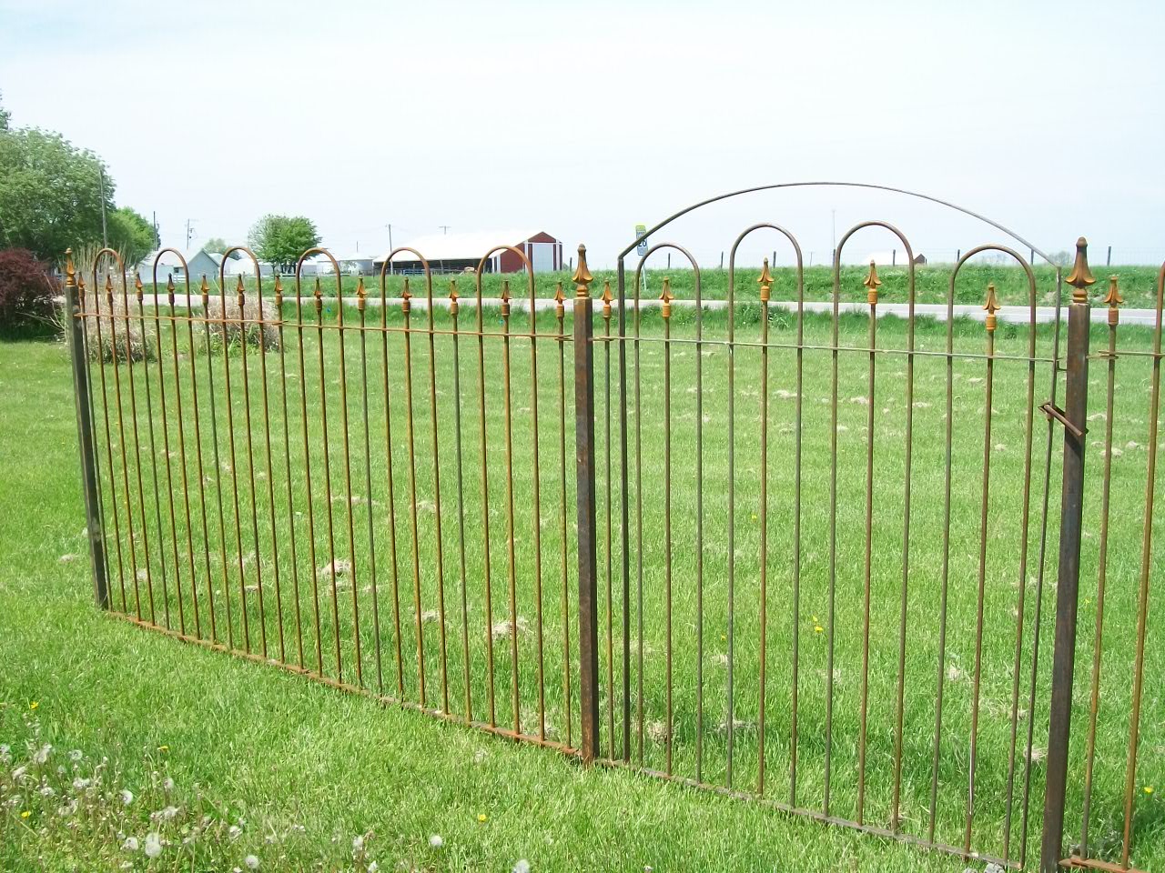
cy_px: 436
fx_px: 1212
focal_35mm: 36
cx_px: 582
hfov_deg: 51.4
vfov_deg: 39.7
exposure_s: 1/320
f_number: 4.8
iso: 80
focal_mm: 6
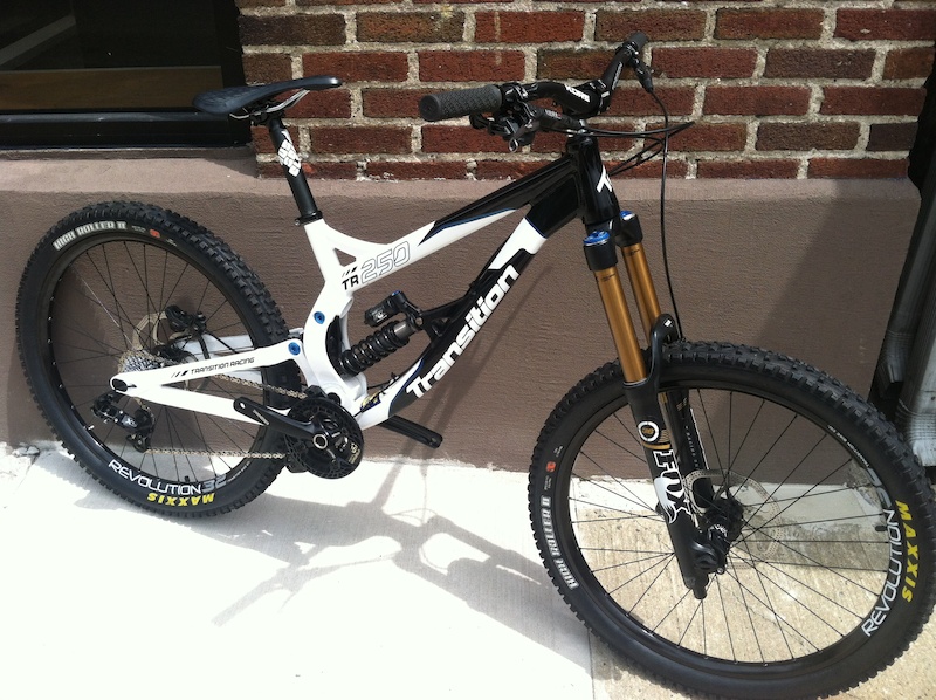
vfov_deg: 40.6
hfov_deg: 52.7
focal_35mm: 35
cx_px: 468
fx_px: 945
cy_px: 350
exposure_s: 1/1000
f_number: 2.8
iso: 80
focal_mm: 3.85
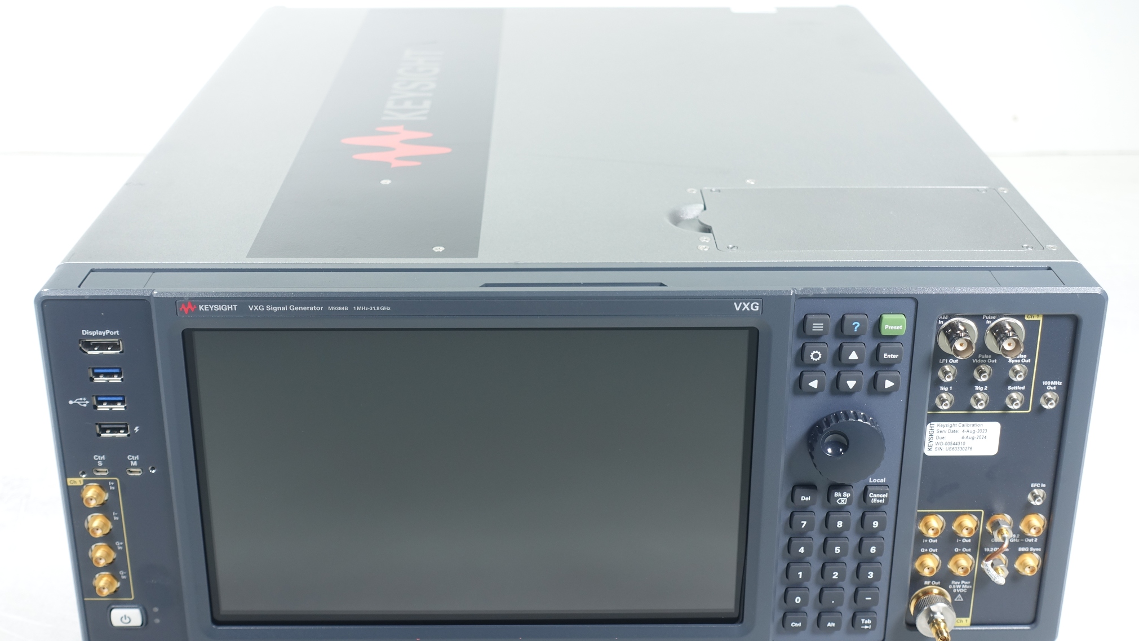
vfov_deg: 23.1
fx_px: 1571
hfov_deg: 39.9
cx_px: 564
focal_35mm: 52
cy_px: 313
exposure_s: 1/80
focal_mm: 17.9
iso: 125
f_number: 3.5
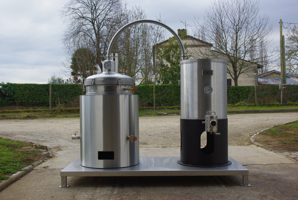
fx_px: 323
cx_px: 149
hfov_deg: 49.5
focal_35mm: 39
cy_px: 100
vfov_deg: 34.3
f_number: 5.6
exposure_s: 1/125
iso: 200
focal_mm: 26.25
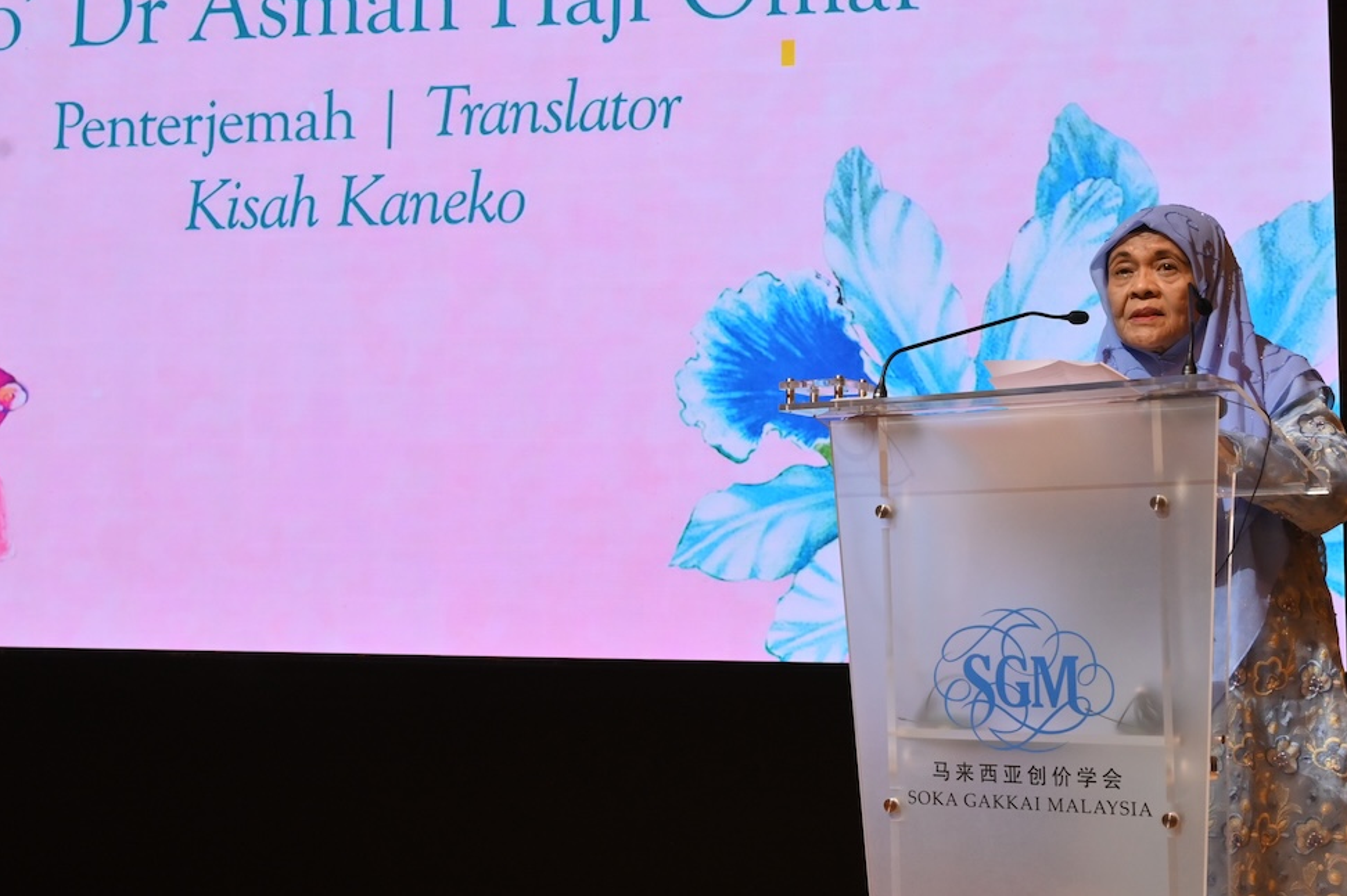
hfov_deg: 35.6
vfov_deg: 24.1
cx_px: 552
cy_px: 309
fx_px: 2094
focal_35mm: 56
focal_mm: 36
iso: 800
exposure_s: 1/80
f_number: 8
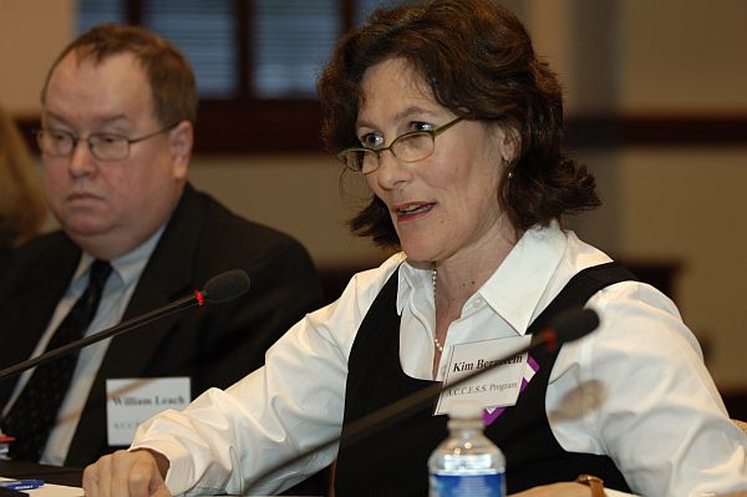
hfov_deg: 14.4
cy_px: 248
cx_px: 374
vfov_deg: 9.6
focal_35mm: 142
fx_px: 2954
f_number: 2.8
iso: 400
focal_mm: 95
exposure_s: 1/80
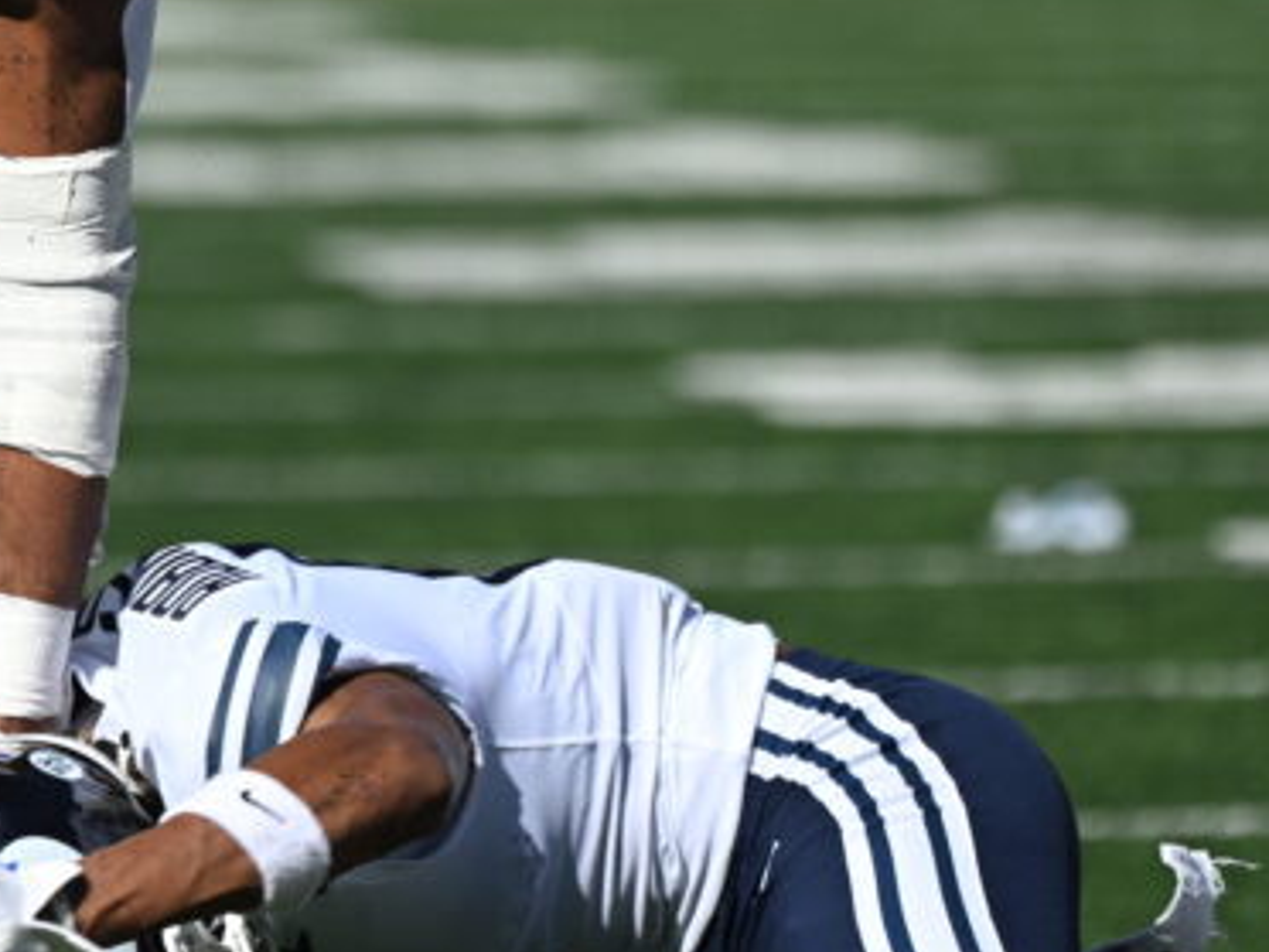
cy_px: 283
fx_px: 36403
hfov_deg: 2.0
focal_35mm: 993
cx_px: 355
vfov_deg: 1.5
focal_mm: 320
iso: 250
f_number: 5.3
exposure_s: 1/2000
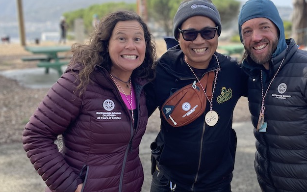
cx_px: 193
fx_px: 368
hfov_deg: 44.9
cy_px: 93
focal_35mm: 44
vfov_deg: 29.2
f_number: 1.6
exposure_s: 1/1092
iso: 50
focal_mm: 4.2
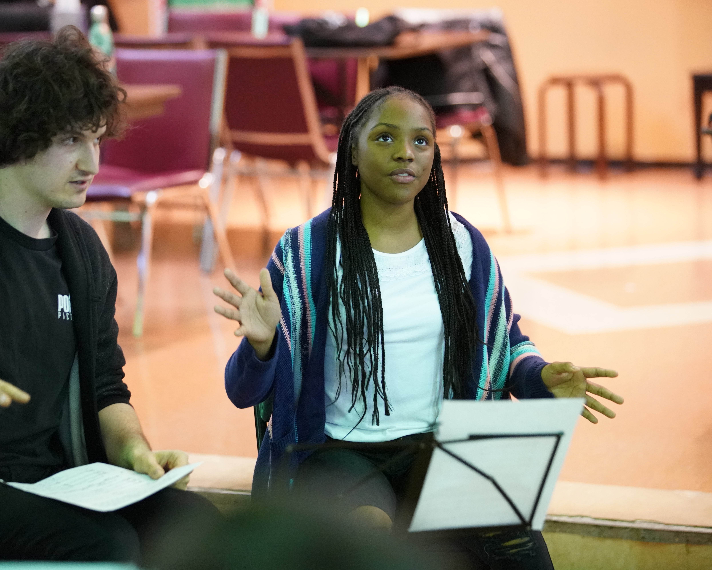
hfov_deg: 14.8
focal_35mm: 130
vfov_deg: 11.9
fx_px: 2739
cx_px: 328
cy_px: 284
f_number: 2.8
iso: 8000
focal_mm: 115
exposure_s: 1/100
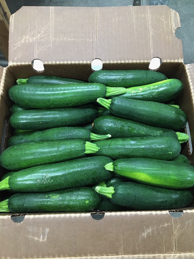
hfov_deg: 48.2
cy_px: 130
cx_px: 97
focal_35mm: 29
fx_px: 217
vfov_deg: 61.7
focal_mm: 4.15
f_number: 2.2
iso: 200
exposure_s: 1/24
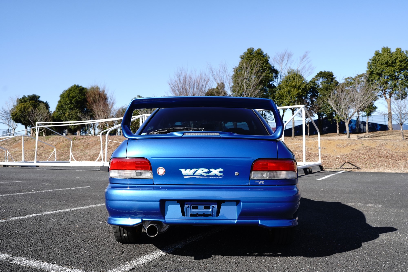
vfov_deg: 37.8
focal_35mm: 35
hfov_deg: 54.4
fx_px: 397
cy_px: 136
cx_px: 204
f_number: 5.6
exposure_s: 1/1600
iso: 400
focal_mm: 35
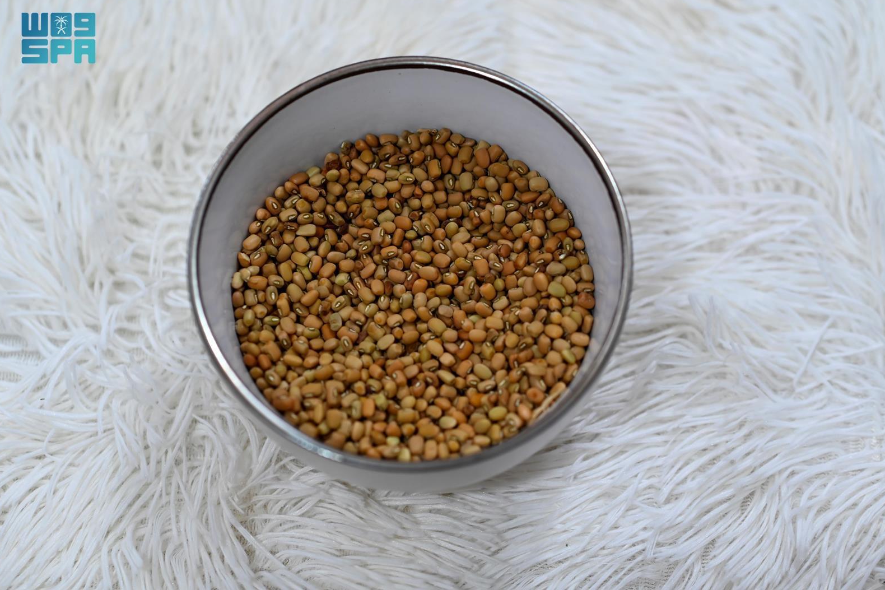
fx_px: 2114
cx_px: 441
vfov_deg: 15.9
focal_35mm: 86
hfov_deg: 23.6
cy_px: 292
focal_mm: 85
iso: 900
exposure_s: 1/125
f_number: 2.8
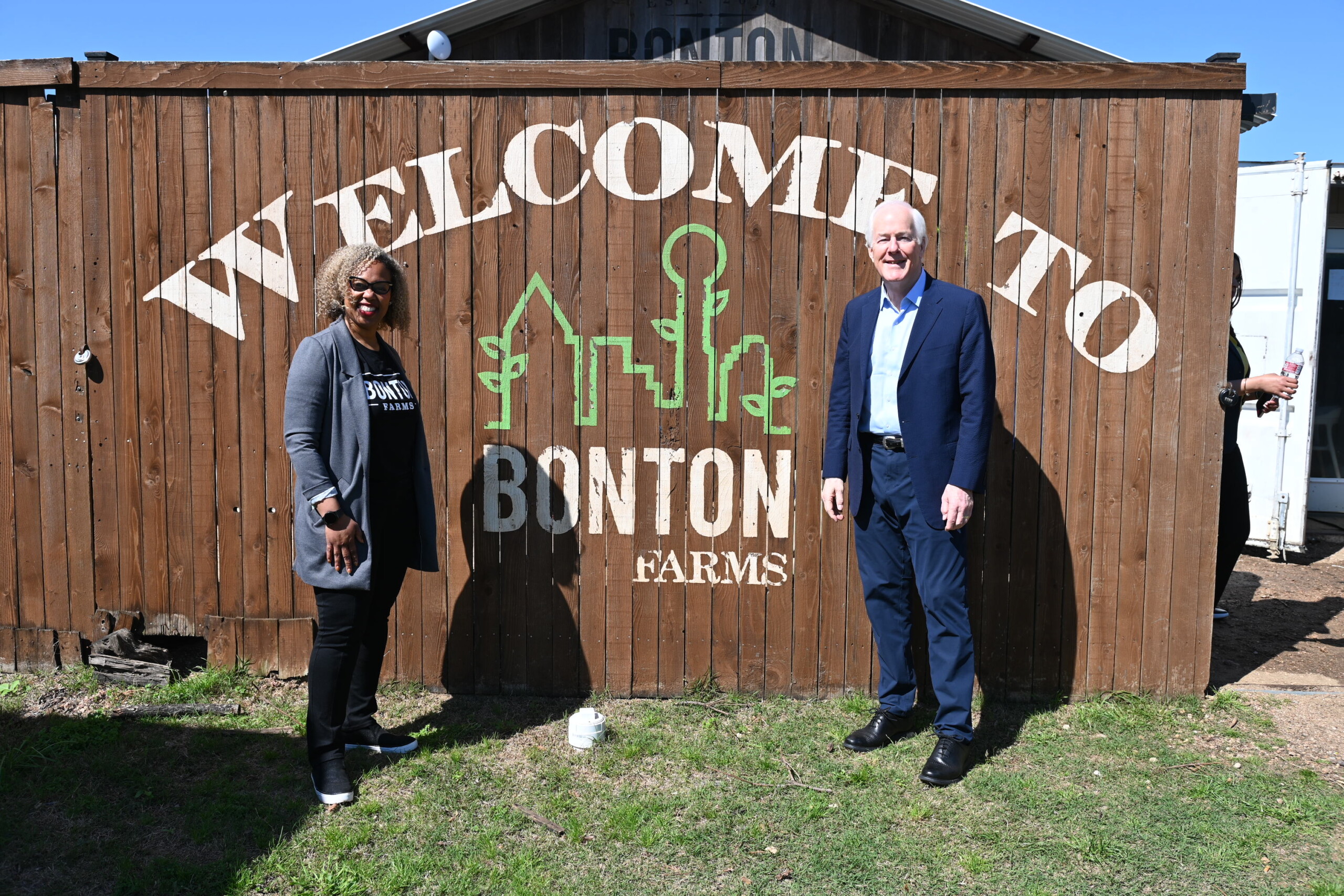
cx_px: 672
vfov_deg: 42.3
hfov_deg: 60.3
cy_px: 448
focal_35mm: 31
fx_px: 1157
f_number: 6.3
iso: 100
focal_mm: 31
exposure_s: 1/320
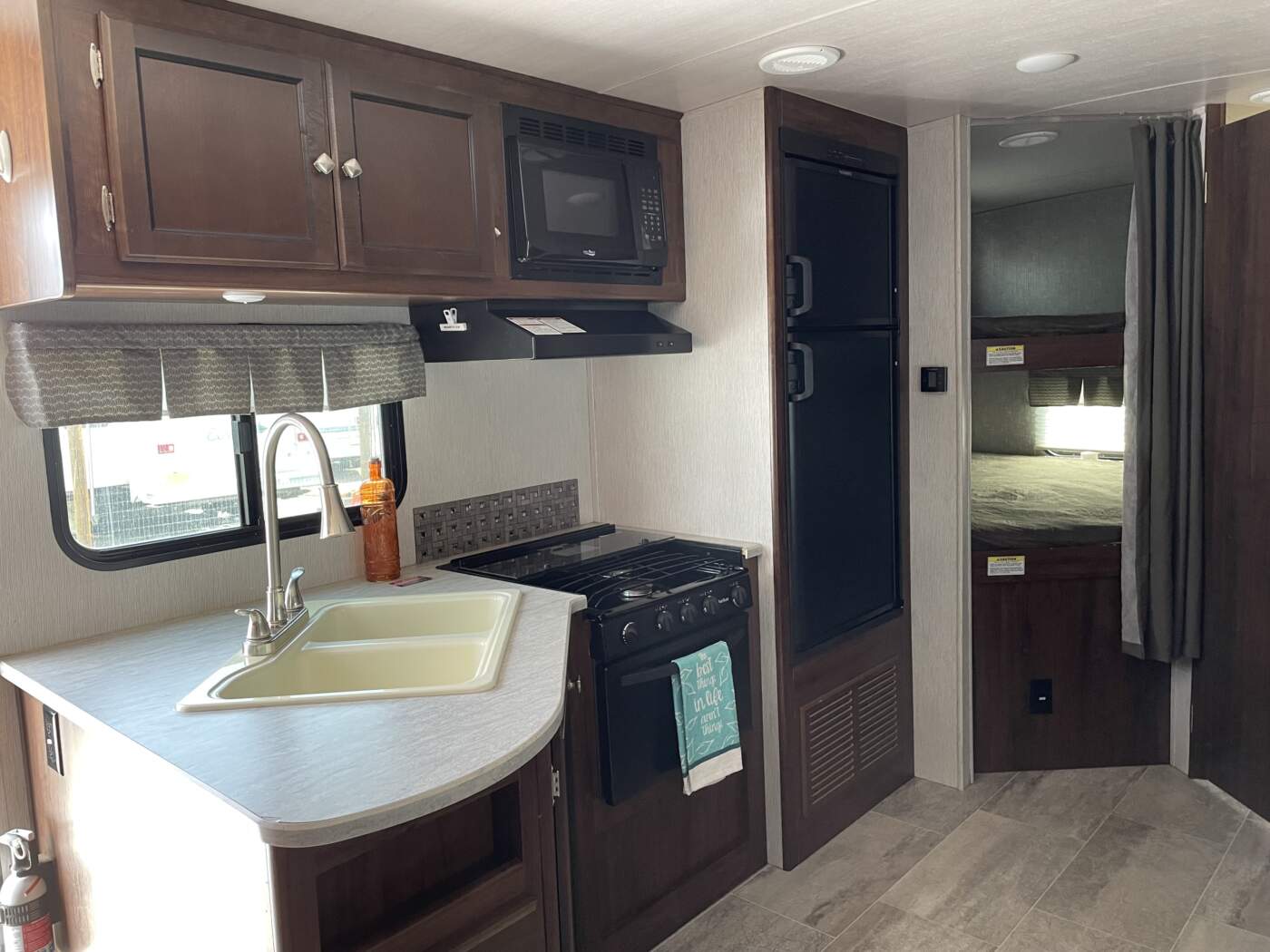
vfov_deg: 53.1
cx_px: 635
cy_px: 476
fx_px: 954
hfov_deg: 67.3
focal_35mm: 26
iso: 125
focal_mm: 4.2
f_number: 1.6
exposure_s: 1/81
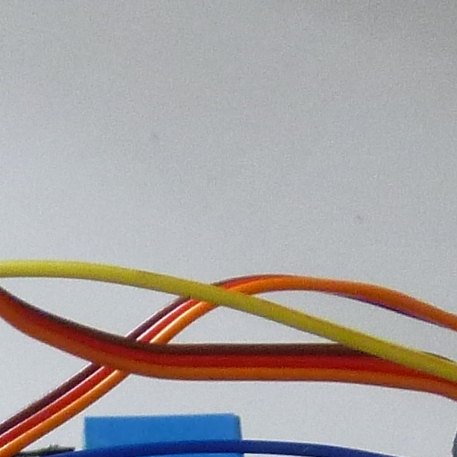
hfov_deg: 9.6
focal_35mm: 166
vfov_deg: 9.6
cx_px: -551
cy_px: 1028
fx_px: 2479
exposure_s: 1/60
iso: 250
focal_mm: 4.5
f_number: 3.1
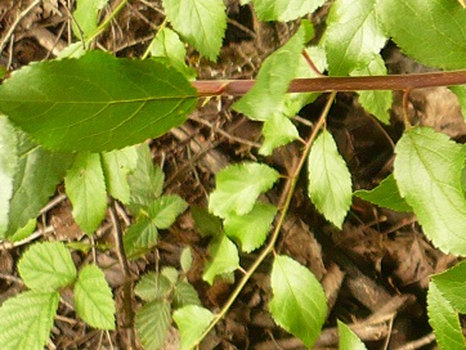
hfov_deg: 15.2
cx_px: 767
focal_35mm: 116
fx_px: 1563
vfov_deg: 12.8
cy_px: 160
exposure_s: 1/40
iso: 100
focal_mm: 5.8
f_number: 2.8
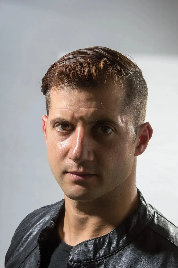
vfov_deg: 20.9
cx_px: 89
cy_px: 134
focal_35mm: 98
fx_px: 724
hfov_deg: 14.0
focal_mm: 65
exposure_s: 1/160
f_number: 22
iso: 100
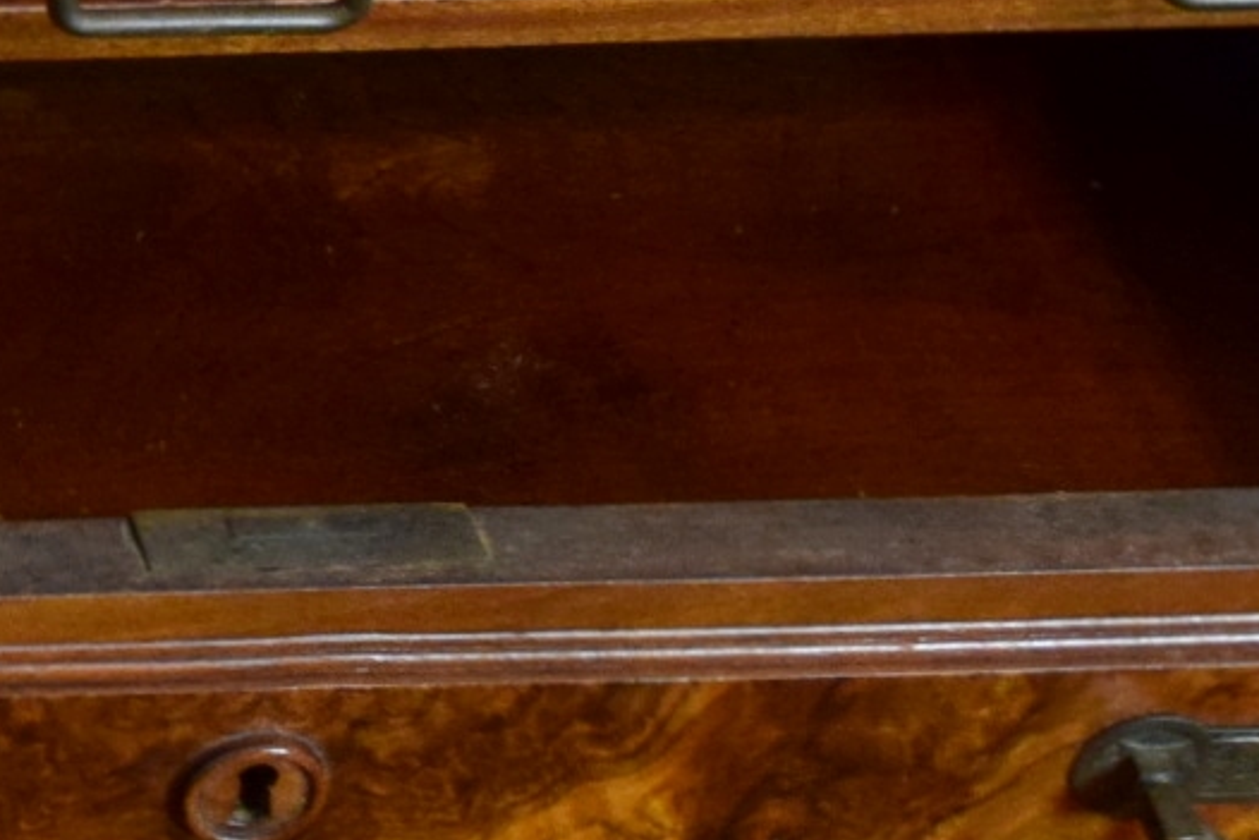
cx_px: -1721
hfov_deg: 9.1
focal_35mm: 205
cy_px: -421
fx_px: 7171
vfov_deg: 6.6
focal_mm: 24
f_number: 5.6
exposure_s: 1/15
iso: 1600
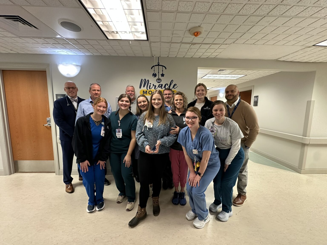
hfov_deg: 102.1
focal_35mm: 14
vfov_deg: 85.7
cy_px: 122
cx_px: 164
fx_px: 132
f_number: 2.2
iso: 320
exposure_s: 1/60
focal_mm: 2.22
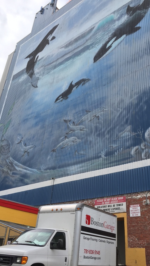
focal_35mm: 32
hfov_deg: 36.6
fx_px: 226
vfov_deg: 61.0
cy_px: 134
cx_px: 86
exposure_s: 1/706
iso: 32
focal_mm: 4.15
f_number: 2.2
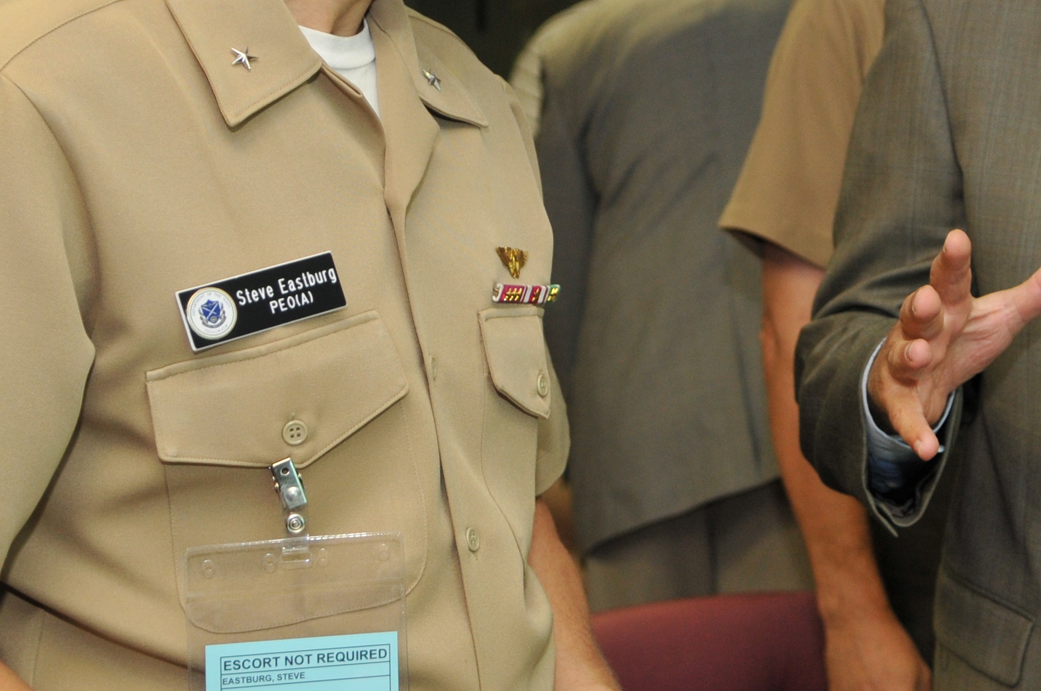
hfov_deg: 23.1
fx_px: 2513
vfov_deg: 15.5
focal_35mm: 87
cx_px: 829
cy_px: 73
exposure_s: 1/100
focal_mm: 24
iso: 400
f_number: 2.8
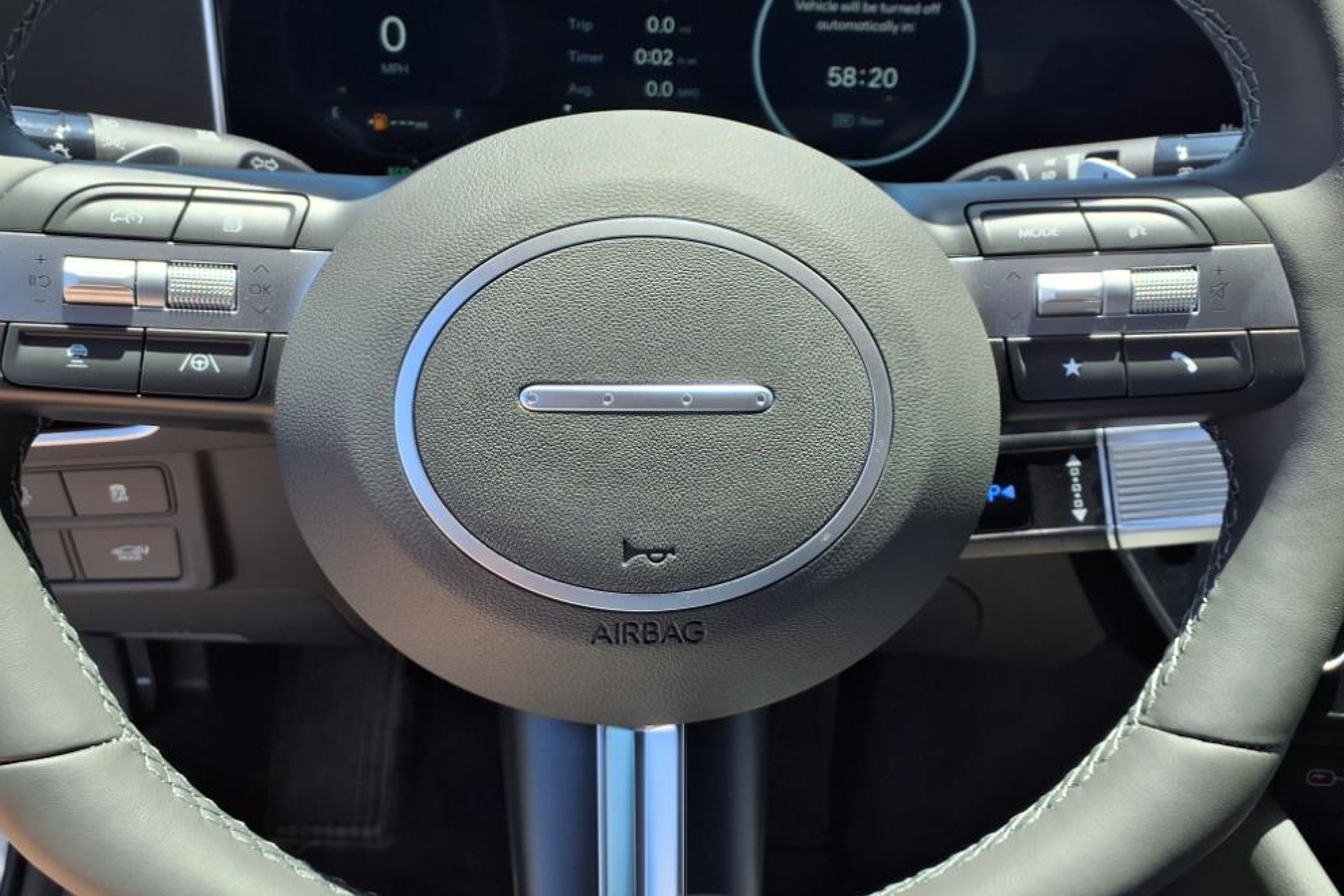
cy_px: 442
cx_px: 658
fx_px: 1082
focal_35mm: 29
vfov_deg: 44.9
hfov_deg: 63.7
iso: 40
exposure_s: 1/526
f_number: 1.9
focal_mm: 3.58
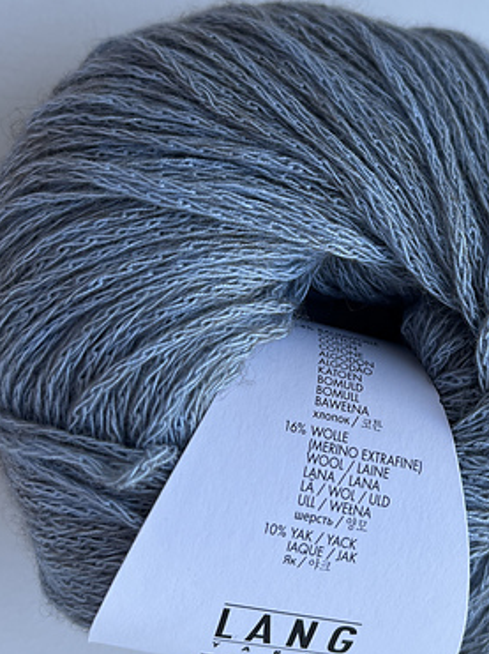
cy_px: 311
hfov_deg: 31.8
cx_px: 344
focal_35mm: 45
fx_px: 849
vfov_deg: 42.1
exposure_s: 1/124
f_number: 1.6
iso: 32
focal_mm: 5.1
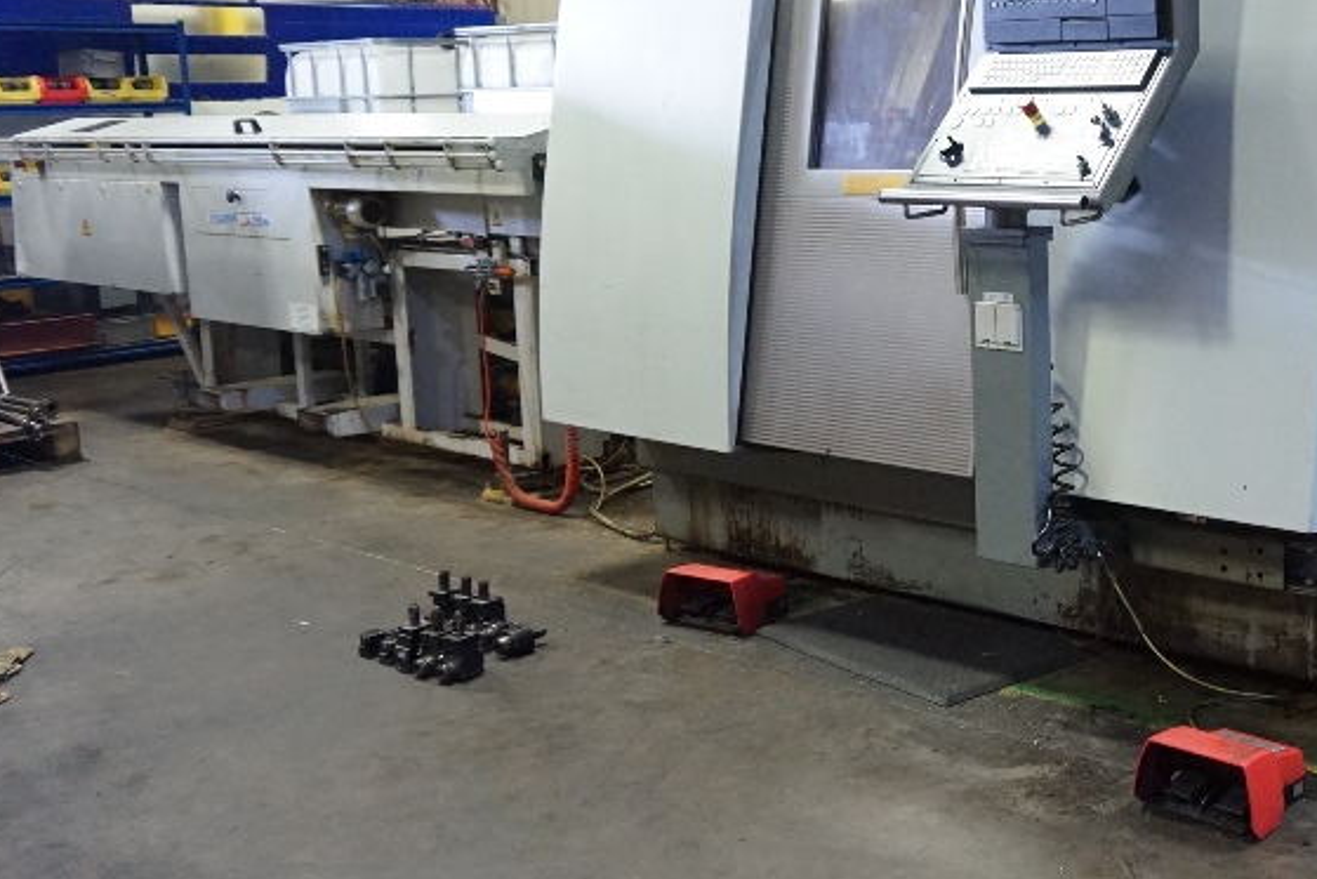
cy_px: 345
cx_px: 1114
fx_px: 1610
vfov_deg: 30.4
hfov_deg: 41.9
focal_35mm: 44
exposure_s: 1/160
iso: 3200
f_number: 3.5
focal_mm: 16
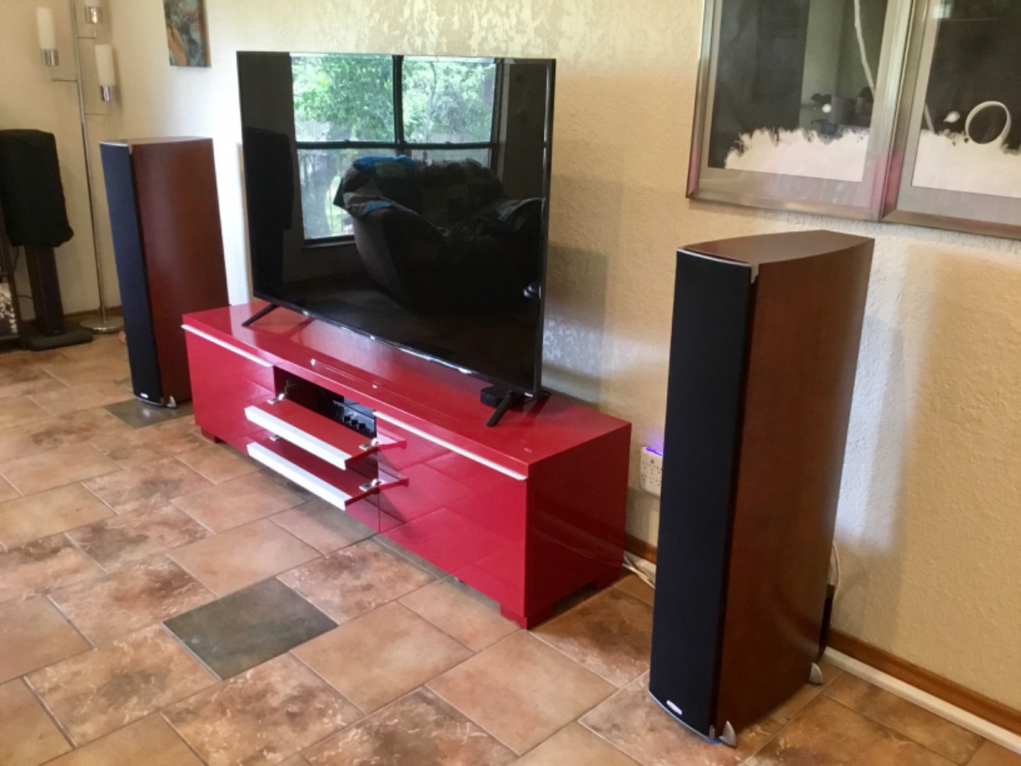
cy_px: 383
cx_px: 510
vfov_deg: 45.4
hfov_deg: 58.4
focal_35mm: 31
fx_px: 914
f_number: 2.4
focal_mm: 3.3
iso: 200
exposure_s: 1/15
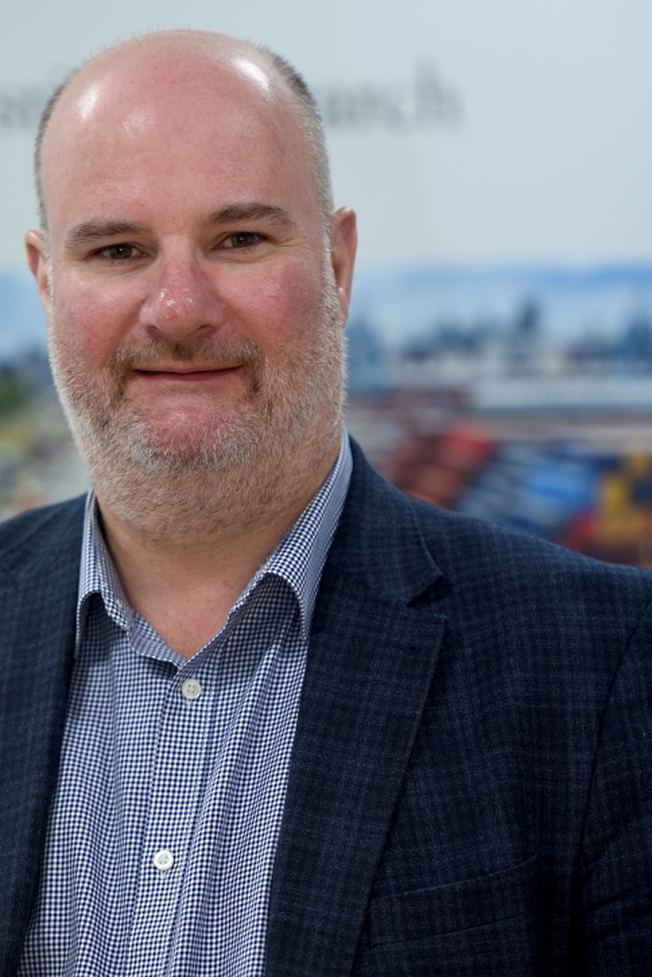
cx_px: 248
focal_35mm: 212
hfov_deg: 6.5
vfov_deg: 9.7
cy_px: 478
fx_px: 5753
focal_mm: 150
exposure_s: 1/160
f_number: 2.8
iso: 800
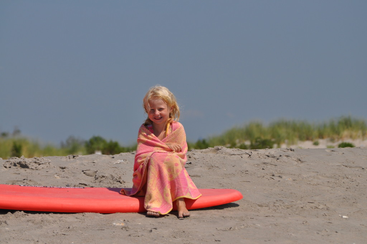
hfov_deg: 6.9
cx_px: 184
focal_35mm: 300
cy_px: 122
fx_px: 3054
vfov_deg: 4.6
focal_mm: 200
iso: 200
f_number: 8
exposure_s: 1/1000
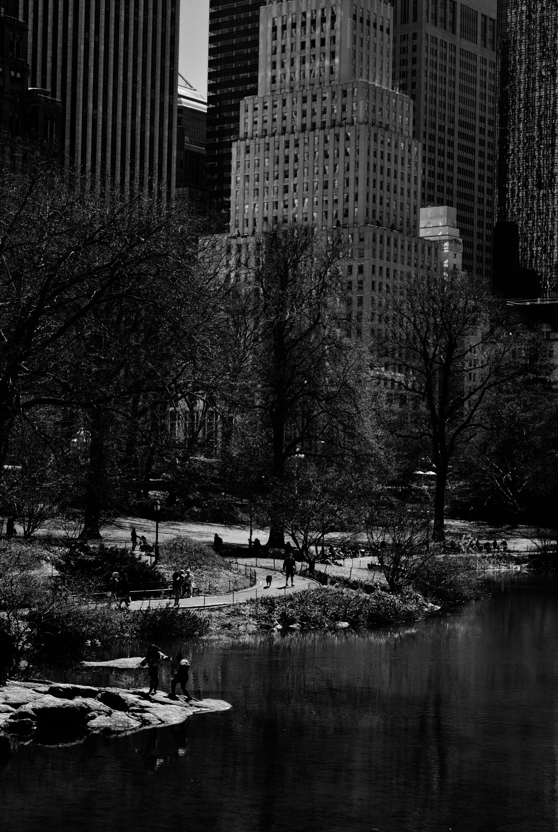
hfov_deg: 18.2
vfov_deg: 27.0
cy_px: 416
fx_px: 1738
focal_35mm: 75
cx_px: 279
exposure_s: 1/200
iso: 200
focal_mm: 34
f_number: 8
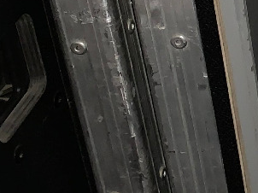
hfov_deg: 13.1
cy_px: -91
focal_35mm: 124
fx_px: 923
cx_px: 561
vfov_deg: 11.5
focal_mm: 4.25
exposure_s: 1/4
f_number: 1.8
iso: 100
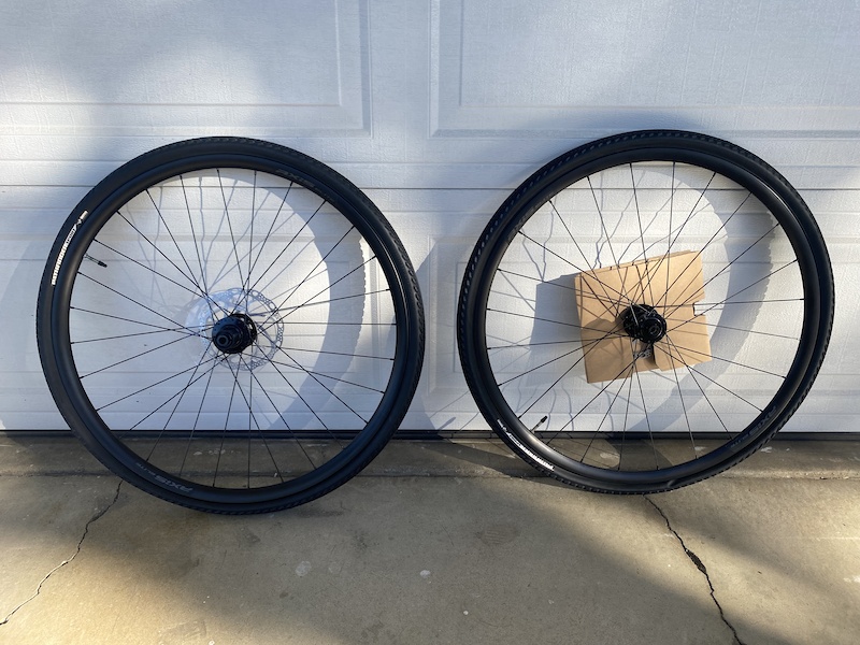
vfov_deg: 53.1
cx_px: 430
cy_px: 322
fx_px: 646
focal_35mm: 26
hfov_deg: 67.3
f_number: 1.8
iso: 32
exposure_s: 1/673
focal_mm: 4.25
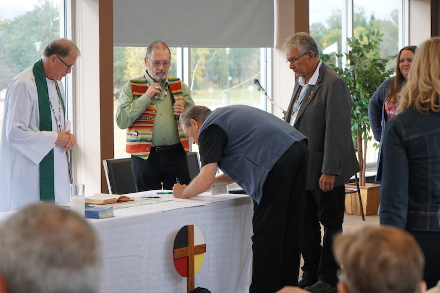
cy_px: 146
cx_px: 220
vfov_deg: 13.0
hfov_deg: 19.5
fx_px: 1283
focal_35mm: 105
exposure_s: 1/160
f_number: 4
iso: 800
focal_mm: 70
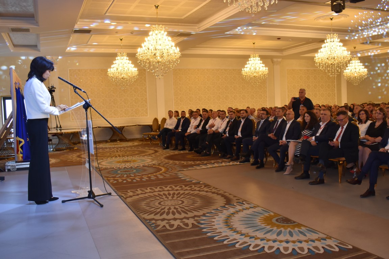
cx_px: 194
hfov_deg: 55.1
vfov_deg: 38.4
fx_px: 373
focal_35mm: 34
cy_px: 130
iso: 800
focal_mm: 23
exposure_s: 1/125
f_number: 5.6
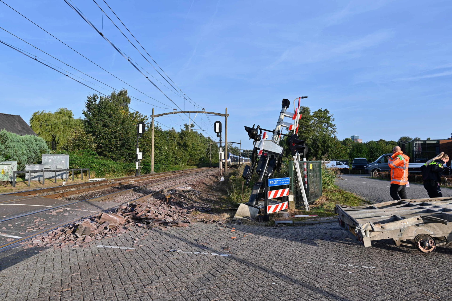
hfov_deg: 64.6
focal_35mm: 28
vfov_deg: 45.7
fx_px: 358
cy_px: 150
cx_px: 226
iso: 100
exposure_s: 1/320
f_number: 7.1
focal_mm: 28.5
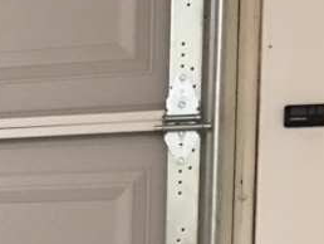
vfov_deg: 12.4
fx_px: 1077
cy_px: 331
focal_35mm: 115
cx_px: -290
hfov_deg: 14.6
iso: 50
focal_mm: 4.15
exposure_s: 1/4
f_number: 2.2
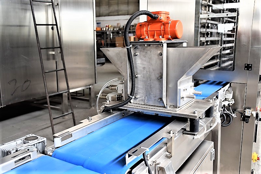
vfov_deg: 38.3
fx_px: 250
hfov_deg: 55.1
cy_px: 87
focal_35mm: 34
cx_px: 130
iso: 500
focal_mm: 23
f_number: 3.8
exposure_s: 1/15
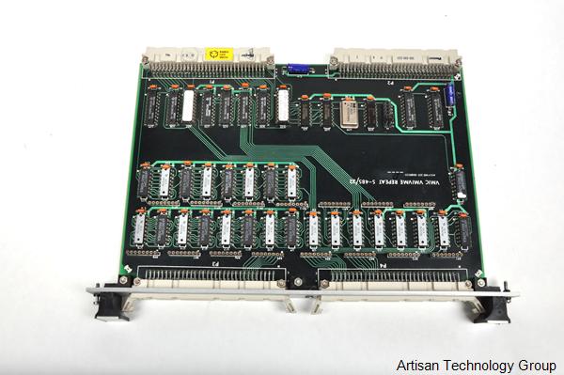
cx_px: 282
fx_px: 564
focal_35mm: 36
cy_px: 188
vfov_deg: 36.8
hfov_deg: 53.2
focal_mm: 24
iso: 200
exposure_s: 1/200
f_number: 13
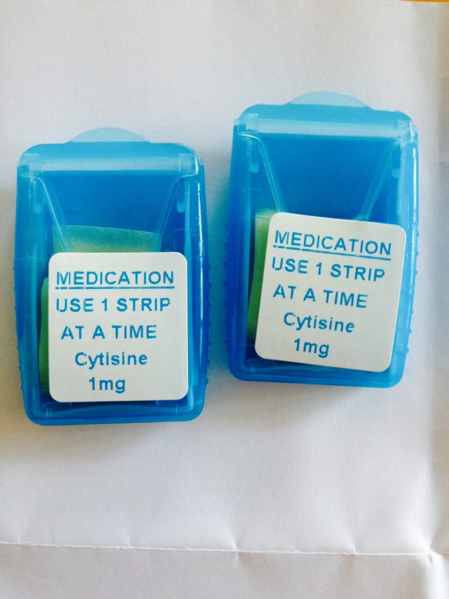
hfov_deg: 40.7
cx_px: 224
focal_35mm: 35
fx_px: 605
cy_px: 300
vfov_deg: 52.6
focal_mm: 4.28
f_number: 2.4
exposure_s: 1/20
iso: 100
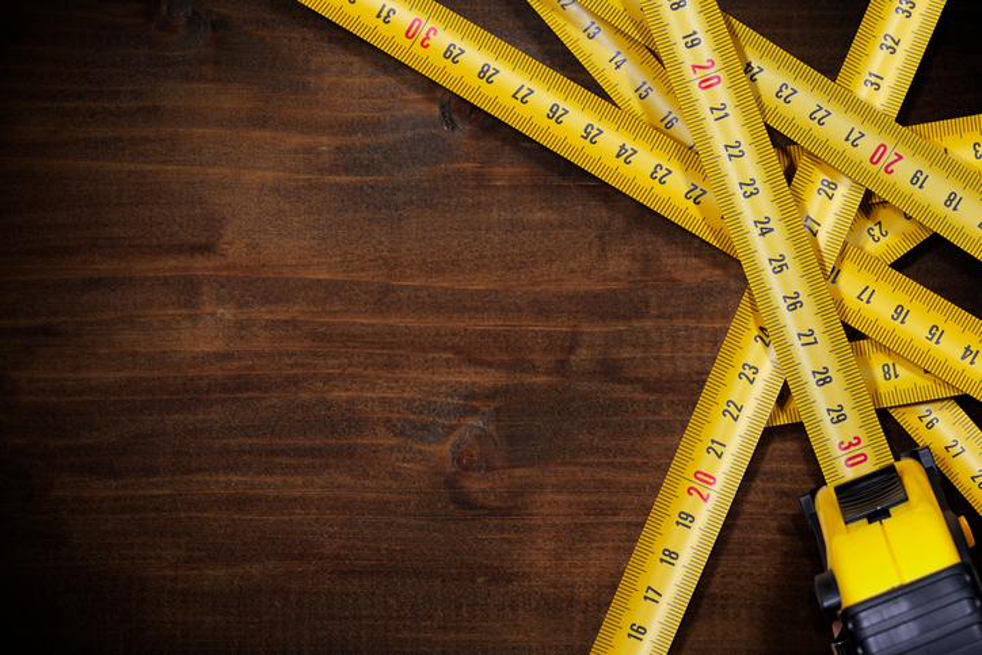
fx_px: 2865
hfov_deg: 19.5
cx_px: 491
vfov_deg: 13.0
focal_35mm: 105
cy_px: 328
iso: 100
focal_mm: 105
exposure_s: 1/13
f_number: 11
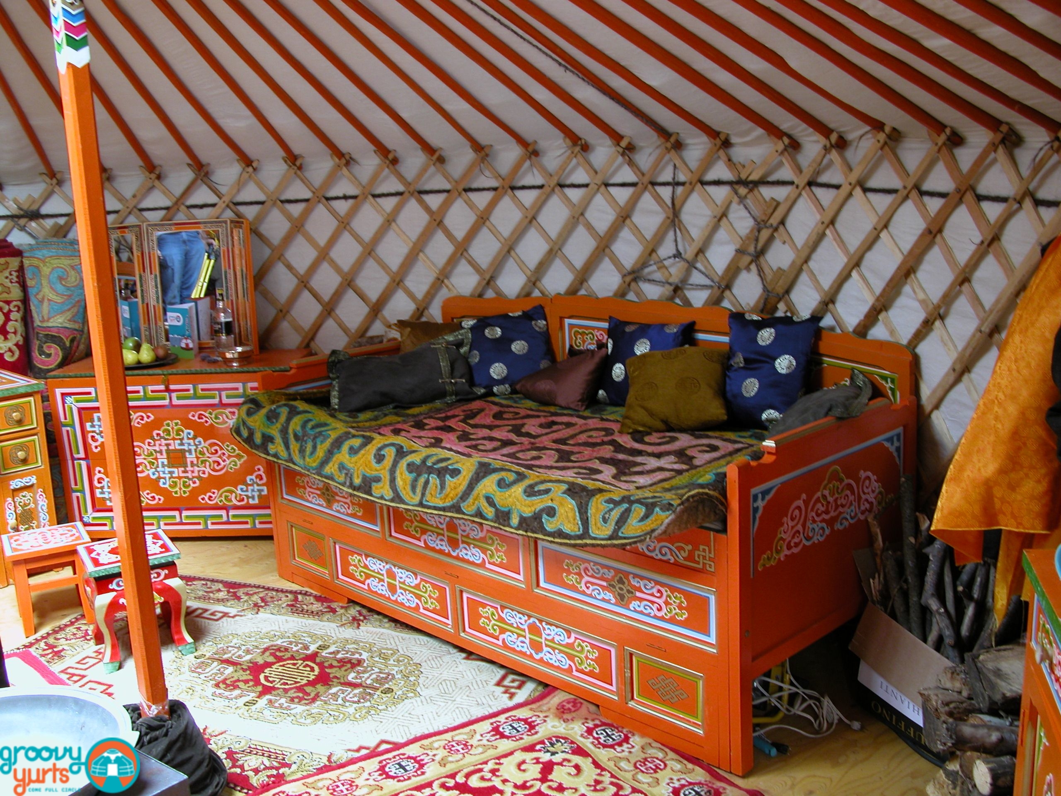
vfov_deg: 40.7
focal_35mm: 35
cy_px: 398
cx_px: 530
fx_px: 1073
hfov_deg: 52.6
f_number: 2.8
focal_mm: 8.9
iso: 100
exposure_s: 1/4.5
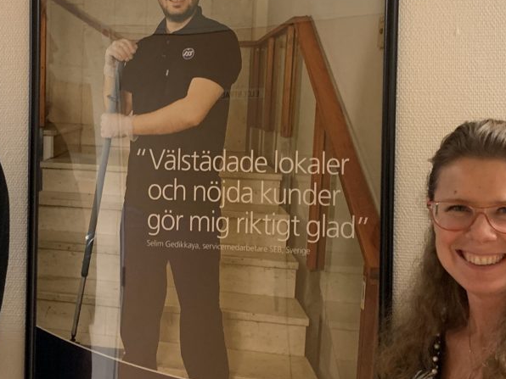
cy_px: 177
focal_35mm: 67
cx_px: 197
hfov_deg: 28.9
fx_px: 979
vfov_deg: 21.9
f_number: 1.8
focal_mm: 4.25
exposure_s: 1/33
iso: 400
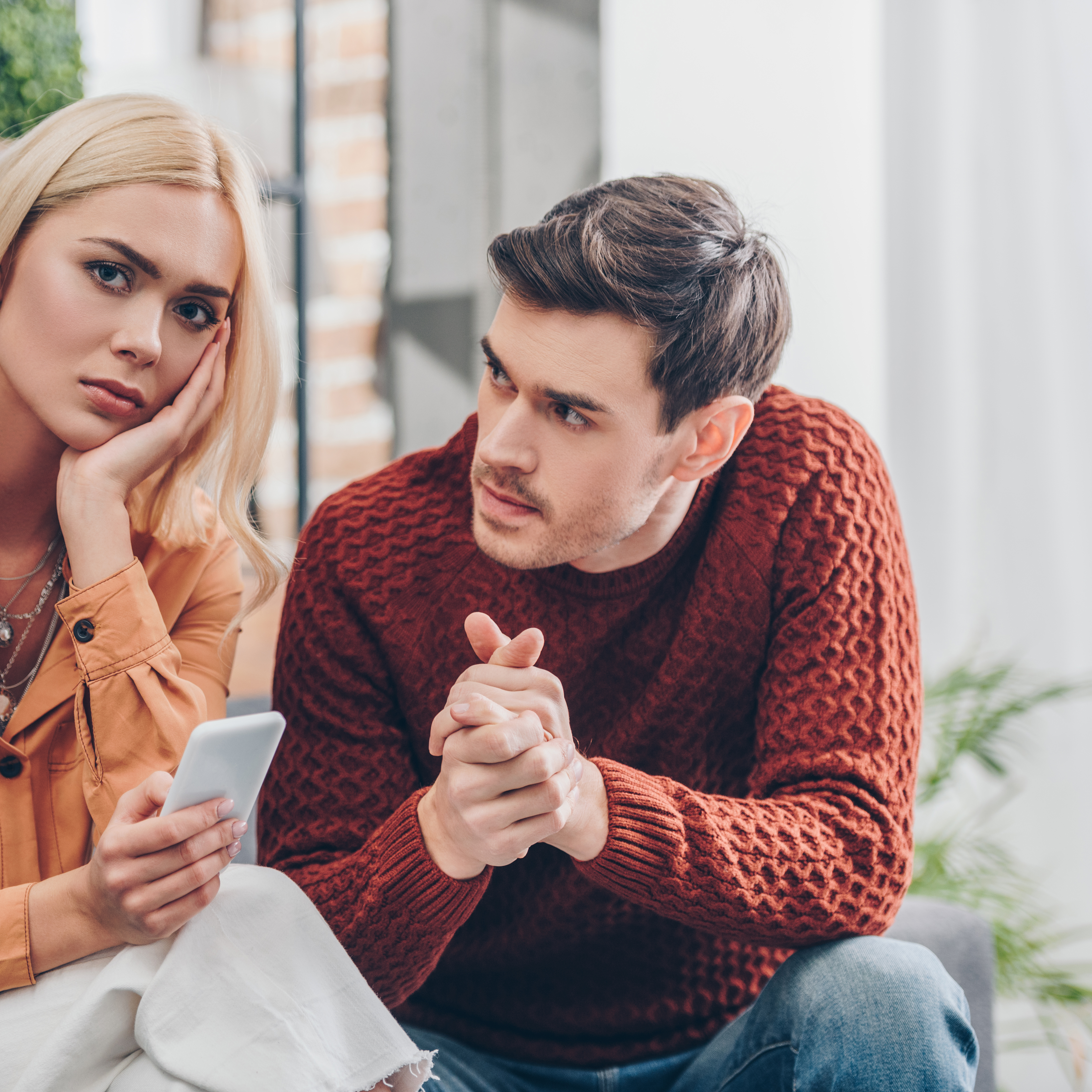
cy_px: 546
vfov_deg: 14.0
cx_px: 324
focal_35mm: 125
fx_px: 4461
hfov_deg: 13.9
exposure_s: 1/200
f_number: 2.8
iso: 250
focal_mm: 98
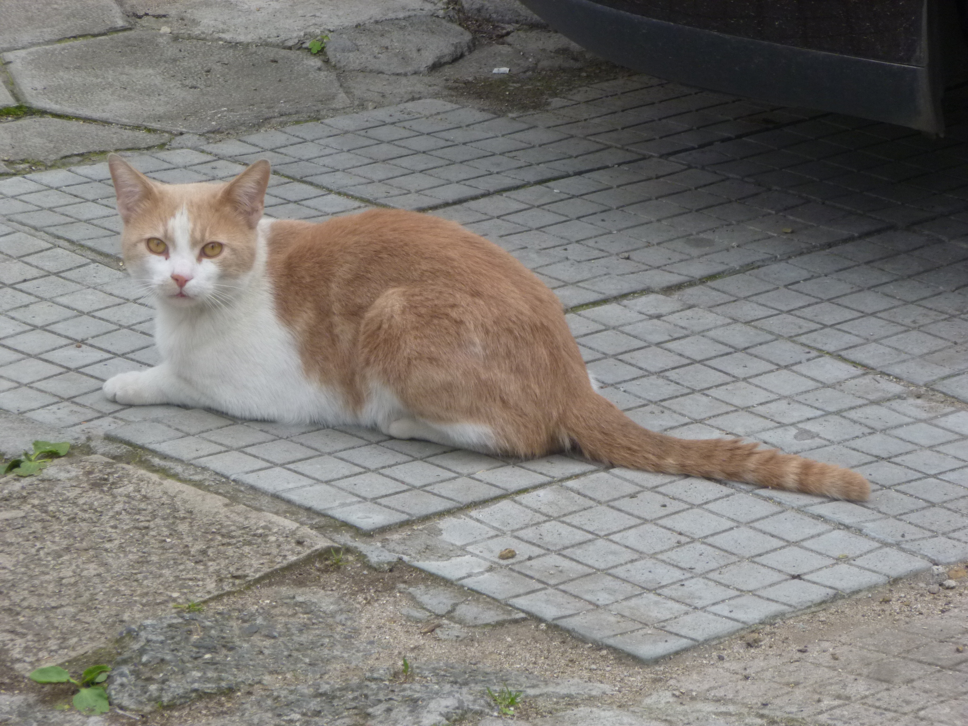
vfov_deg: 7.6
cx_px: 484
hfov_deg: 10.1
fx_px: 5481
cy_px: 363
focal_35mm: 196
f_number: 5.7
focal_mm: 35
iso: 250
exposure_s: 1/200
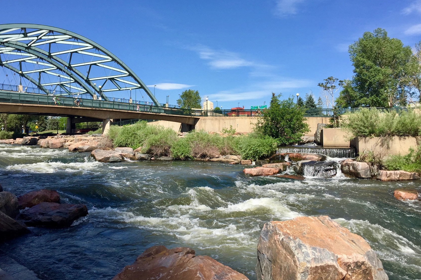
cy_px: 120
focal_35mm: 31
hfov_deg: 60.3
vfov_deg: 42.2
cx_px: 207
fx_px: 363
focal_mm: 4.15
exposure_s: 1/1883
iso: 32
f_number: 2.2
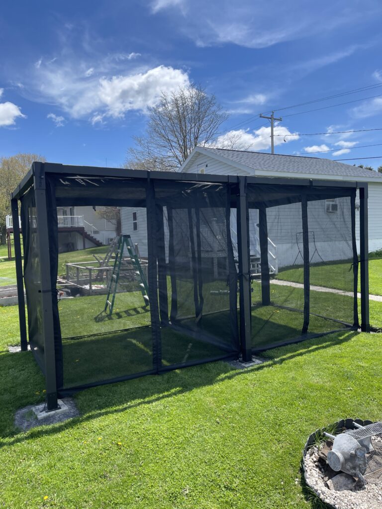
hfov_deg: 53.1
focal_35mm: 26
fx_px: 383
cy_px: 254
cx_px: 191
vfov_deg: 67.3
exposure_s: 1/2433
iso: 32
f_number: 1.6
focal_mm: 5.1
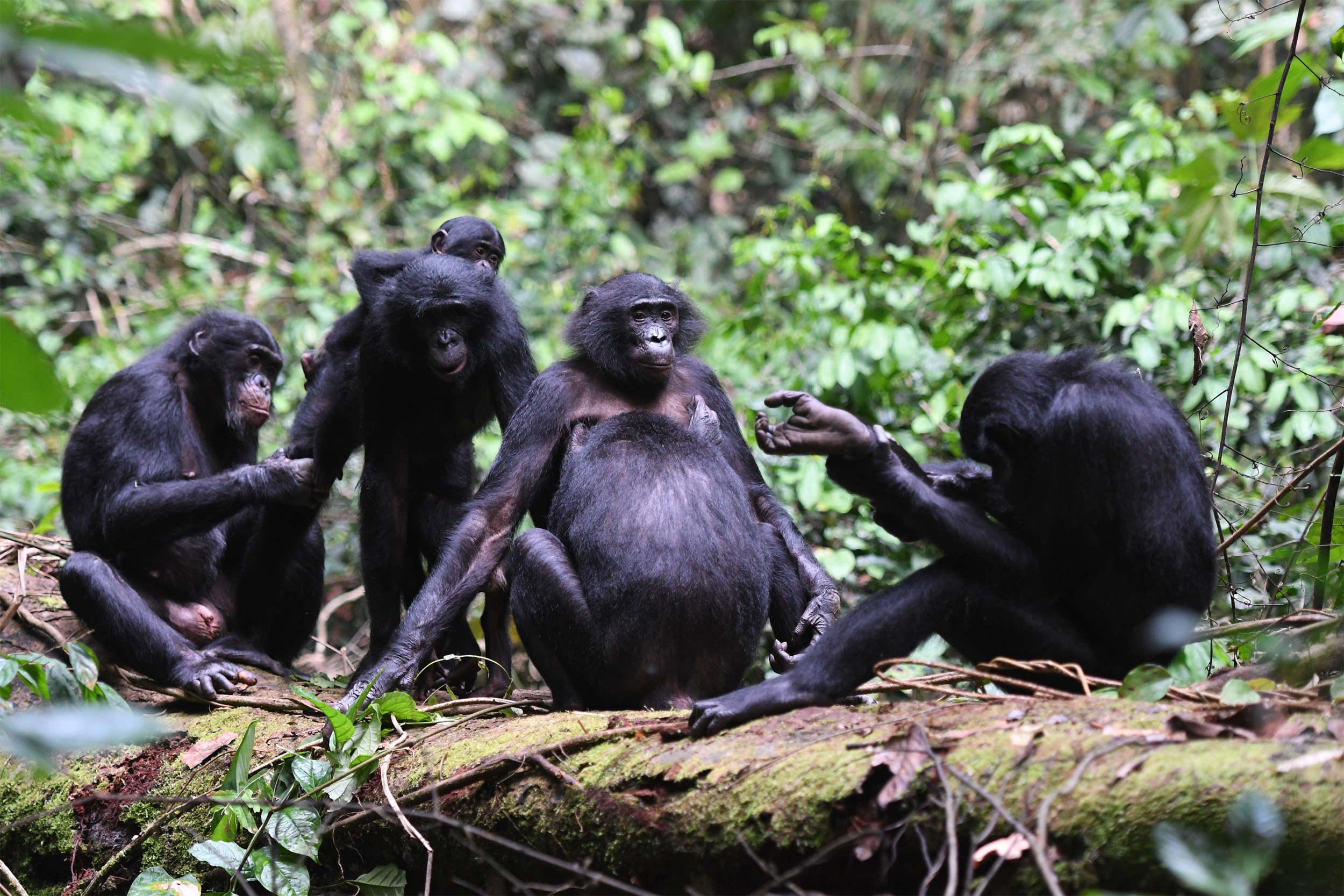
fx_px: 5712
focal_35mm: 153
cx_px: 672
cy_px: 448
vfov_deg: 9.0
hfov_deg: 13.4
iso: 2000
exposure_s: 1/400
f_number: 2.8
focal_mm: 102
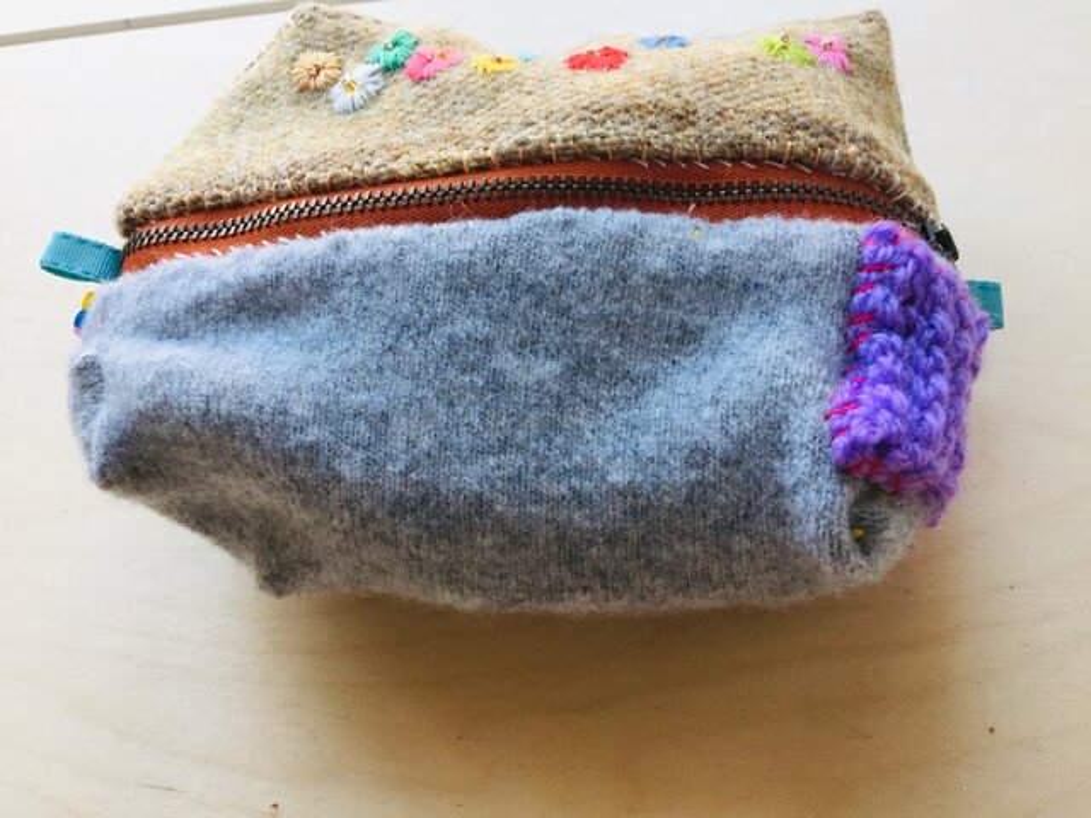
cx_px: 546
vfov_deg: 48.2
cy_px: 409
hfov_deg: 61.7
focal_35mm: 29
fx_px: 914
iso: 64
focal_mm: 4.15
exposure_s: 1/33
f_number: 2.2
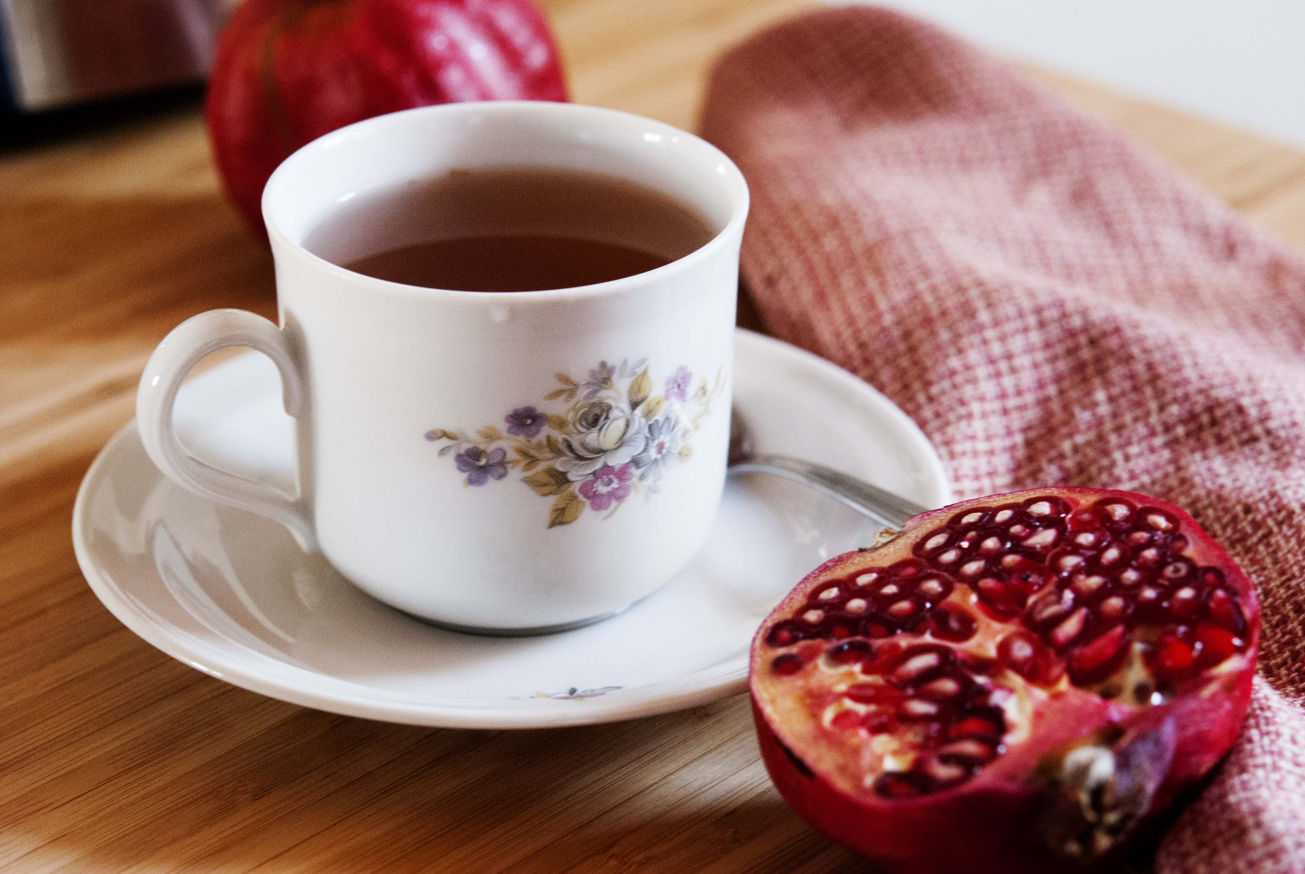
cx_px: 652
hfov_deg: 22.6
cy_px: 437
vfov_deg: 15.2
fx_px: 3266
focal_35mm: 90
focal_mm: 60
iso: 800
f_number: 5.6
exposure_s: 1/40
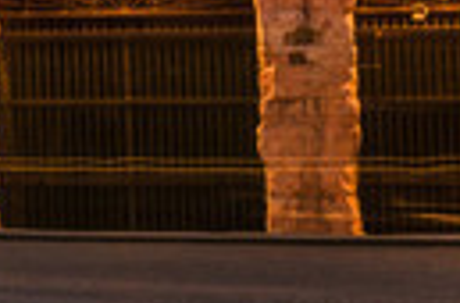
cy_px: -175
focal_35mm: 298
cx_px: -1302
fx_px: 3794
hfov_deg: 6.0
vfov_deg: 4.5
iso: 125
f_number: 13
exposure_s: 2.5
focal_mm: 25
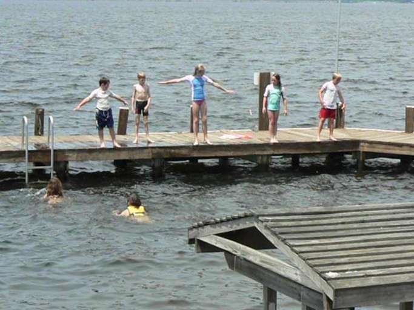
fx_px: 1459
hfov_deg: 16.2
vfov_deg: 12.1
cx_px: 207
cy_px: 155
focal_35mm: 122
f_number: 8
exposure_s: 1/800
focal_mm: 20.3
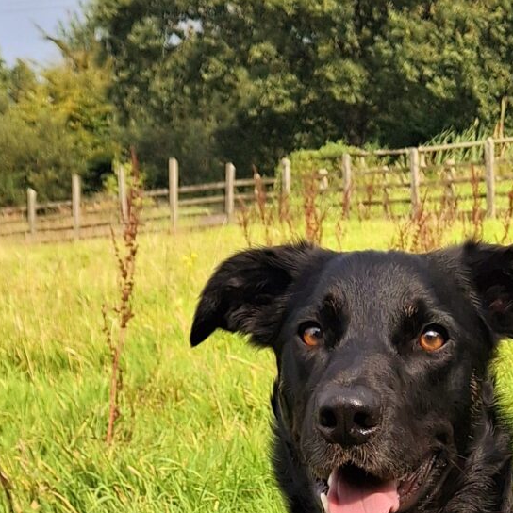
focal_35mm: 104
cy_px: 768
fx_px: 1744
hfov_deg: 16.7
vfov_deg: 15.5
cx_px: 312
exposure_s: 1/1429
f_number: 1.8
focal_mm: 4.69
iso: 32
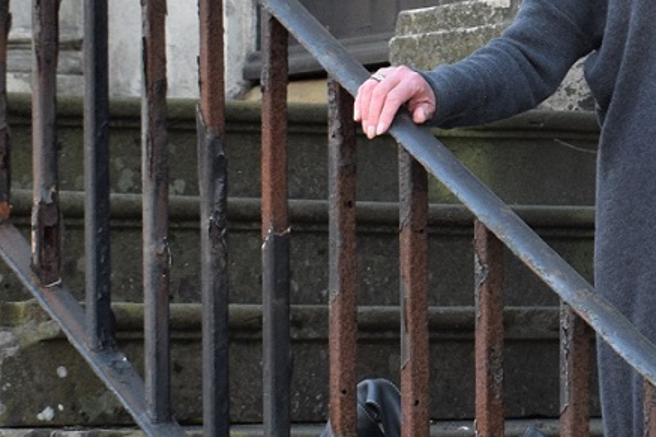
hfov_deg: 10.6
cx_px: 806
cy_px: 26
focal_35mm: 191
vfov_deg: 7.1
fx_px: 3486
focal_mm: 27
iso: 400
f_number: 7.1
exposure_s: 1/200
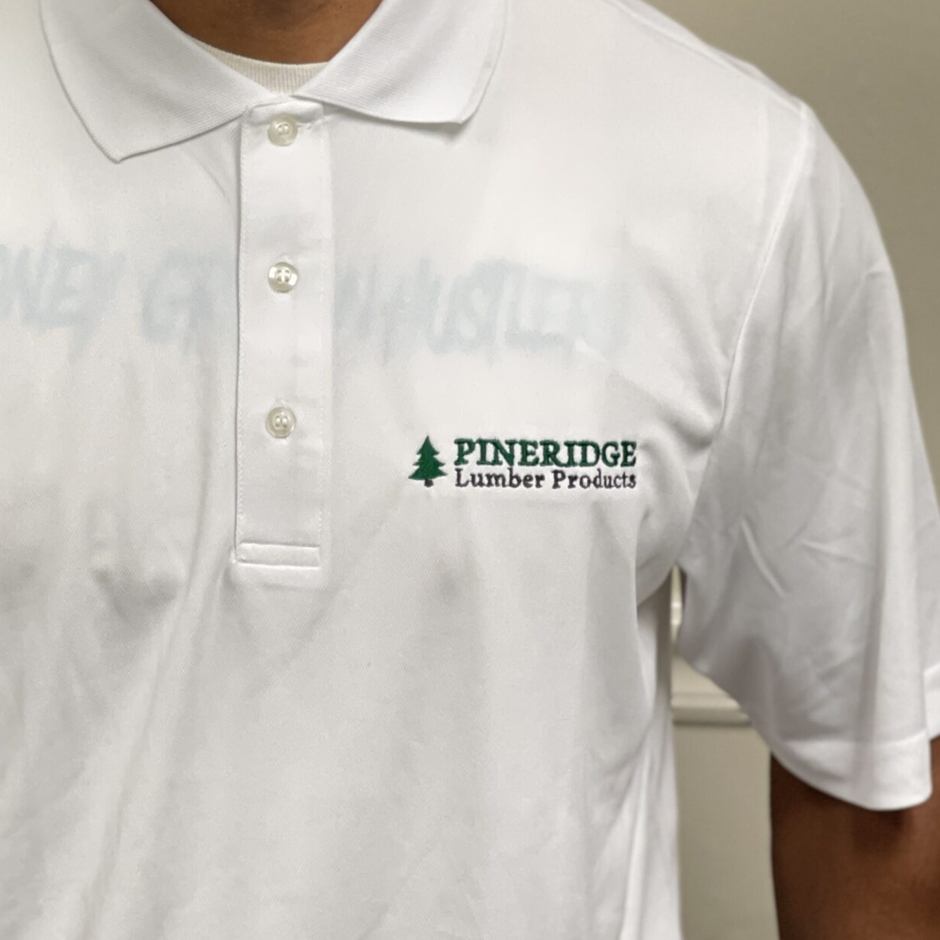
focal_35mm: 117
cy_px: -21
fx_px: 3595
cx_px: 239
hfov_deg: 14.8
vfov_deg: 14.6
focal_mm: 7.5
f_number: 2.2
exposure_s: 1/40
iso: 125
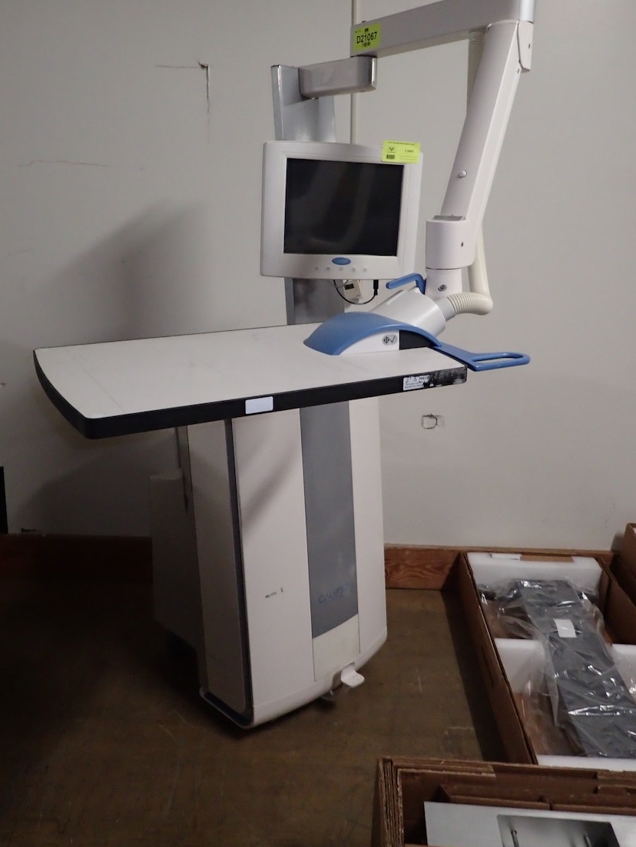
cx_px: 315
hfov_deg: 48.3
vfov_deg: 61.5
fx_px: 710
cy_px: 379
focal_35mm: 29
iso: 500
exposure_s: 1/30
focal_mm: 4.5
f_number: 2
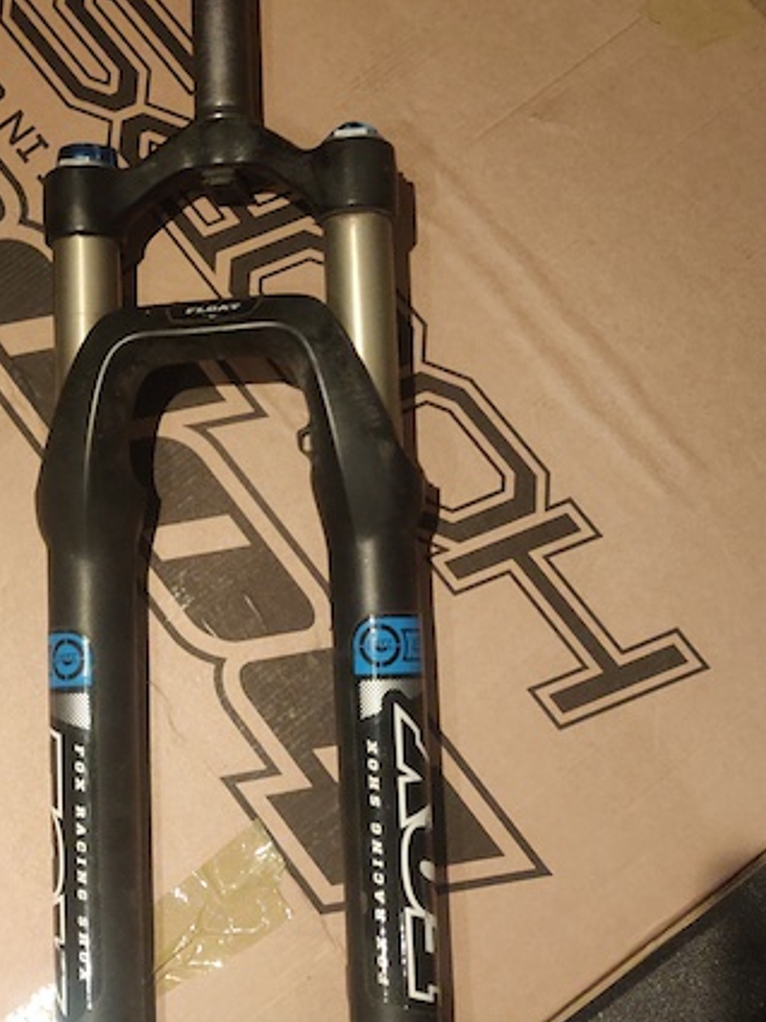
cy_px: 434
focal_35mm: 47
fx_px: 1388
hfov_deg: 30.7
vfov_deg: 40.4
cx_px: 286
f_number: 1.7
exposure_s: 1/20
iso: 1600
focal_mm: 4.25
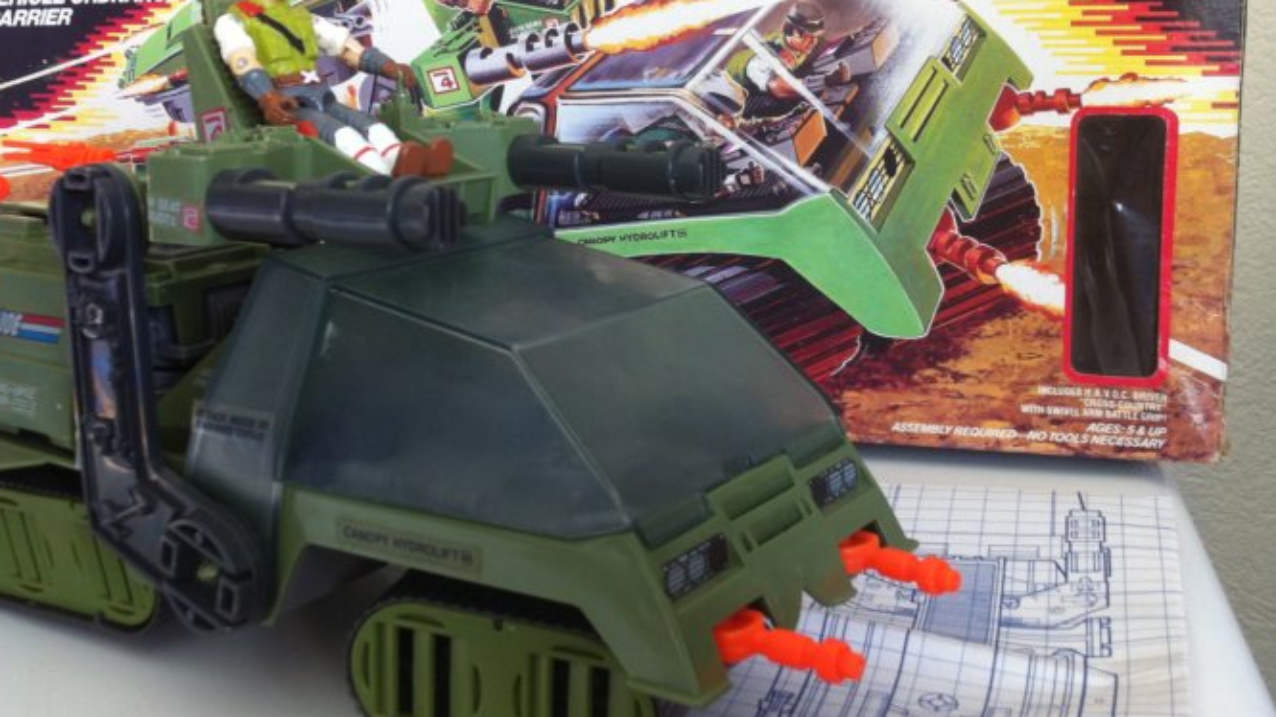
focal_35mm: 44
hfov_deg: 46.4
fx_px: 1489
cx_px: 595
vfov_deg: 27.0
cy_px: 242
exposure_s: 1/17
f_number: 2.8
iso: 80
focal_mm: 3.85
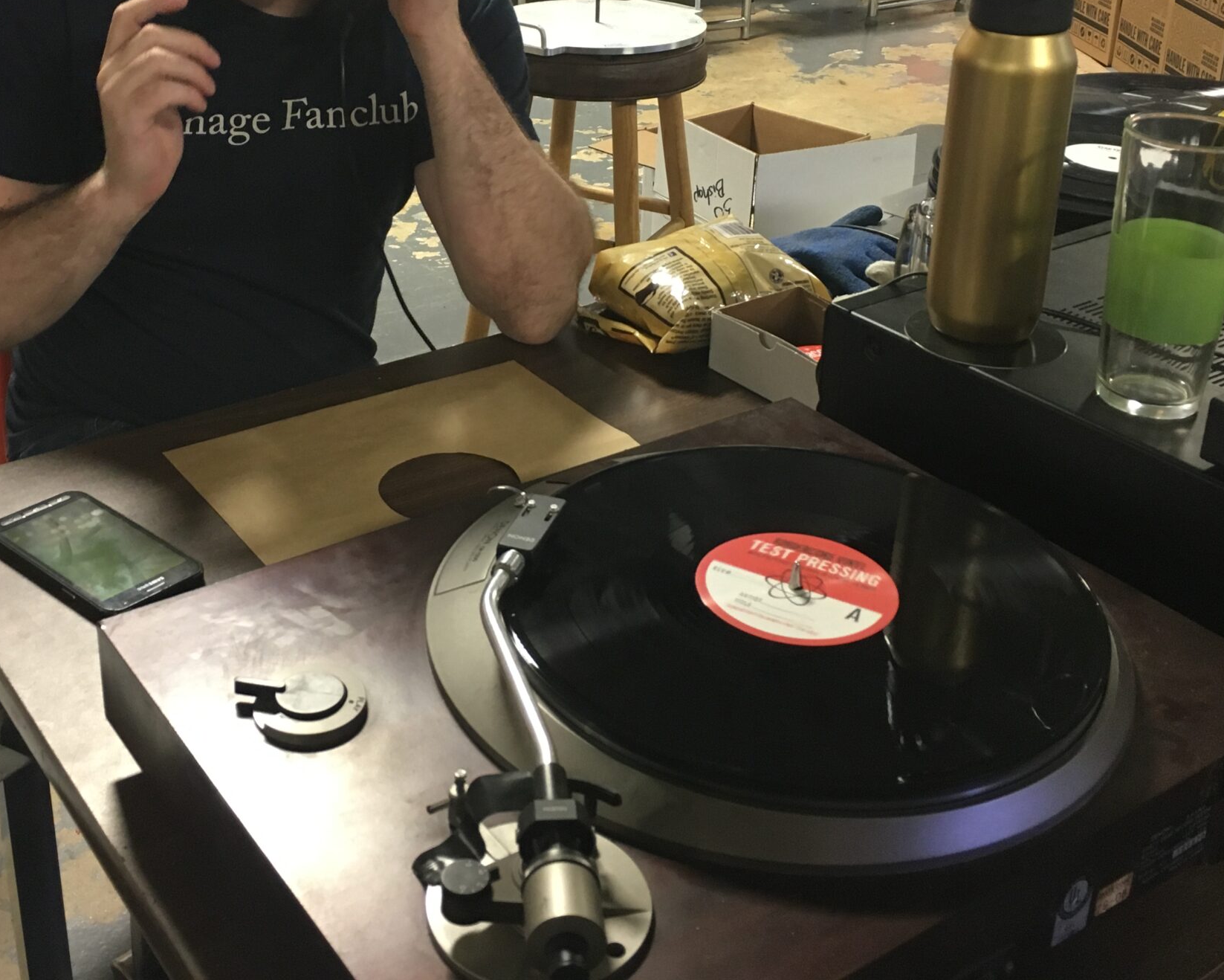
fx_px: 1594
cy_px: 267
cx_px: 528
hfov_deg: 41.9
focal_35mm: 44
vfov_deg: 33.6
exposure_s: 1/30
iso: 125
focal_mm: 4.15
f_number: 2.2
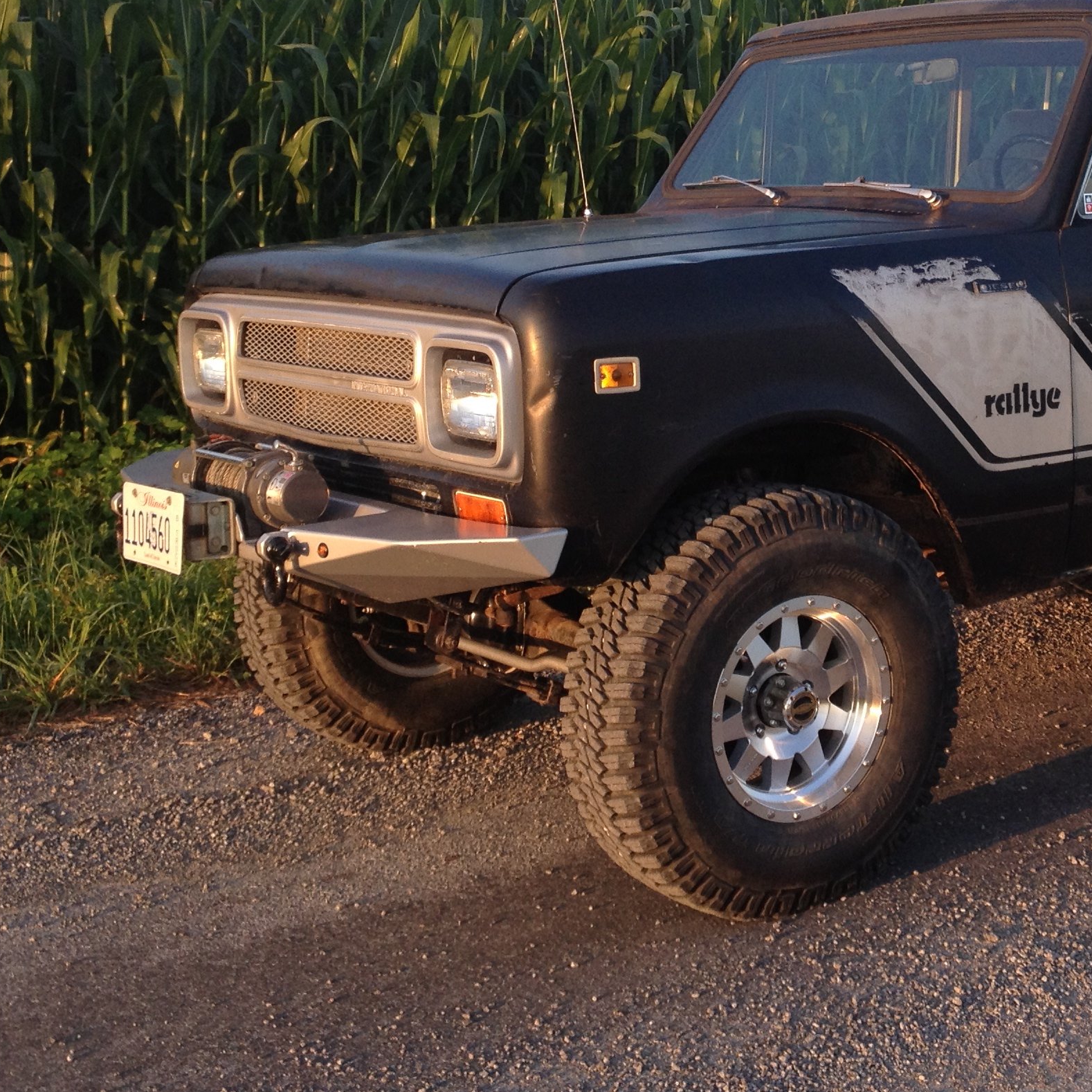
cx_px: 798
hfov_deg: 26.6
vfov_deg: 26.7
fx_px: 2284
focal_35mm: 64
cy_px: 358
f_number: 2.4
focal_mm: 4.28
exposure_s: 1/308
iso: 50
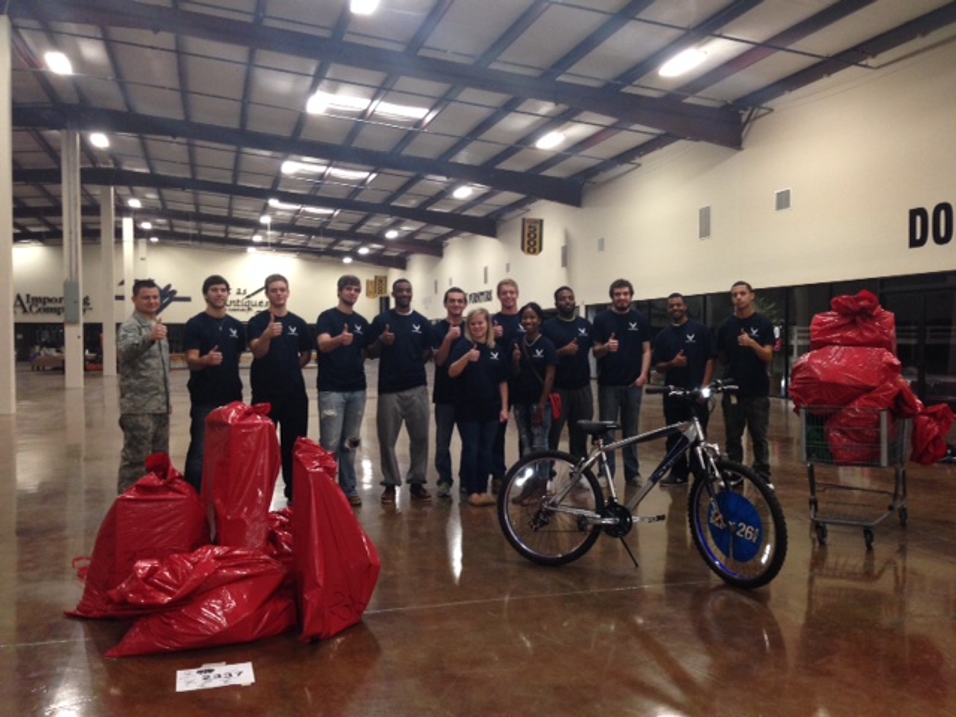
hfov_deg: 55.4
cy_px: 358
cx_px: 478
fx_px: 911
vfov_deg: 42.9
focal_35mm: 33
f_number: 2.4
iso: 125
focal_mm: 4.12
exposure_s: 1/20
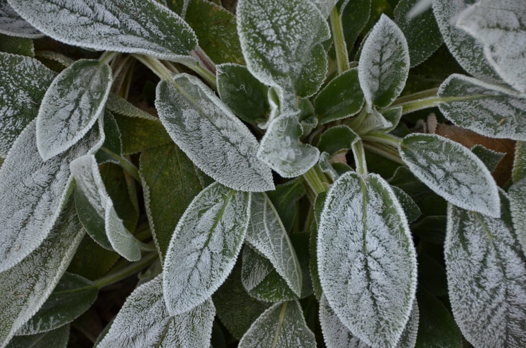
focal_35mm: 135
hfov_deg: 15.2
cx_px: 263
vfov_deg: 10.1
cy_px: 174
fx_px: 1969
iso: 800
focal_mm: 90
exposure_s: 1/160
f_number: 5.3
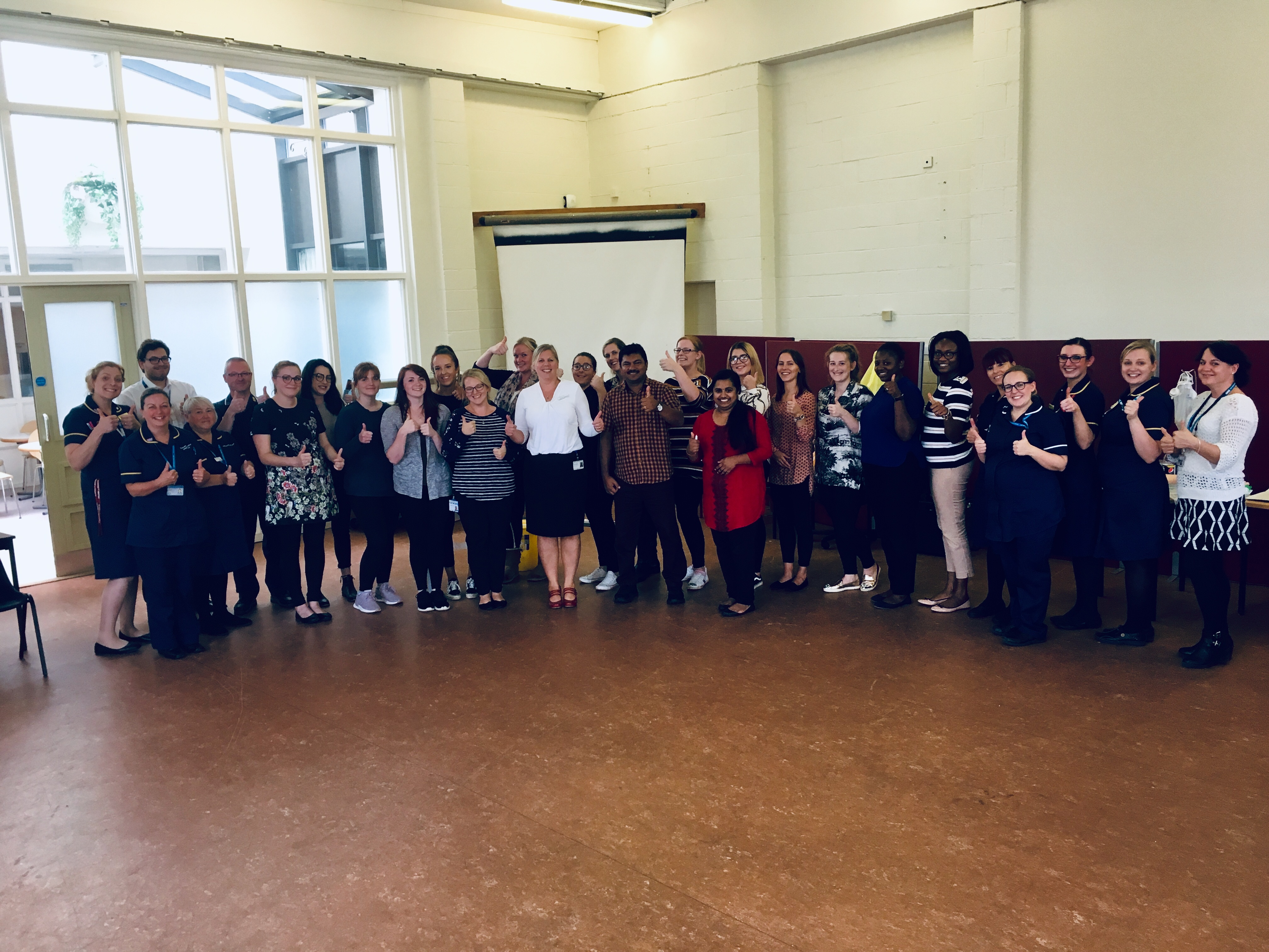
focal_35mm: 29
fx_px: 1063
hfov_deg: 61.7
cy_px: 476
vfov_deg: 48.2
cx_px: 634
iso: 100
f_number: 2.2
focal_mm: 4.15
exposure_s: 1/33
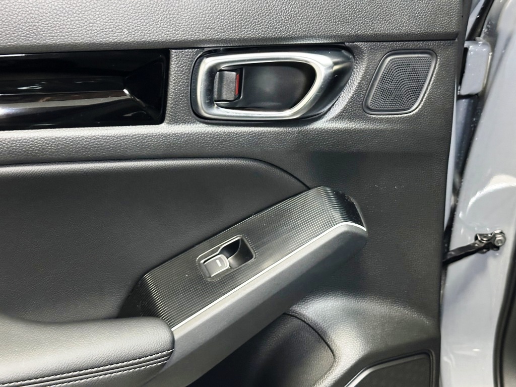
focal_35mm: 48
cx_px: 258
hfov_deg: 39.7
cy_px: 194
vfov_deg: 30.3
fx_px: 716
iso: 640
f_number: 1.78
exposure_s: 1/30
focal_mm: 6.86
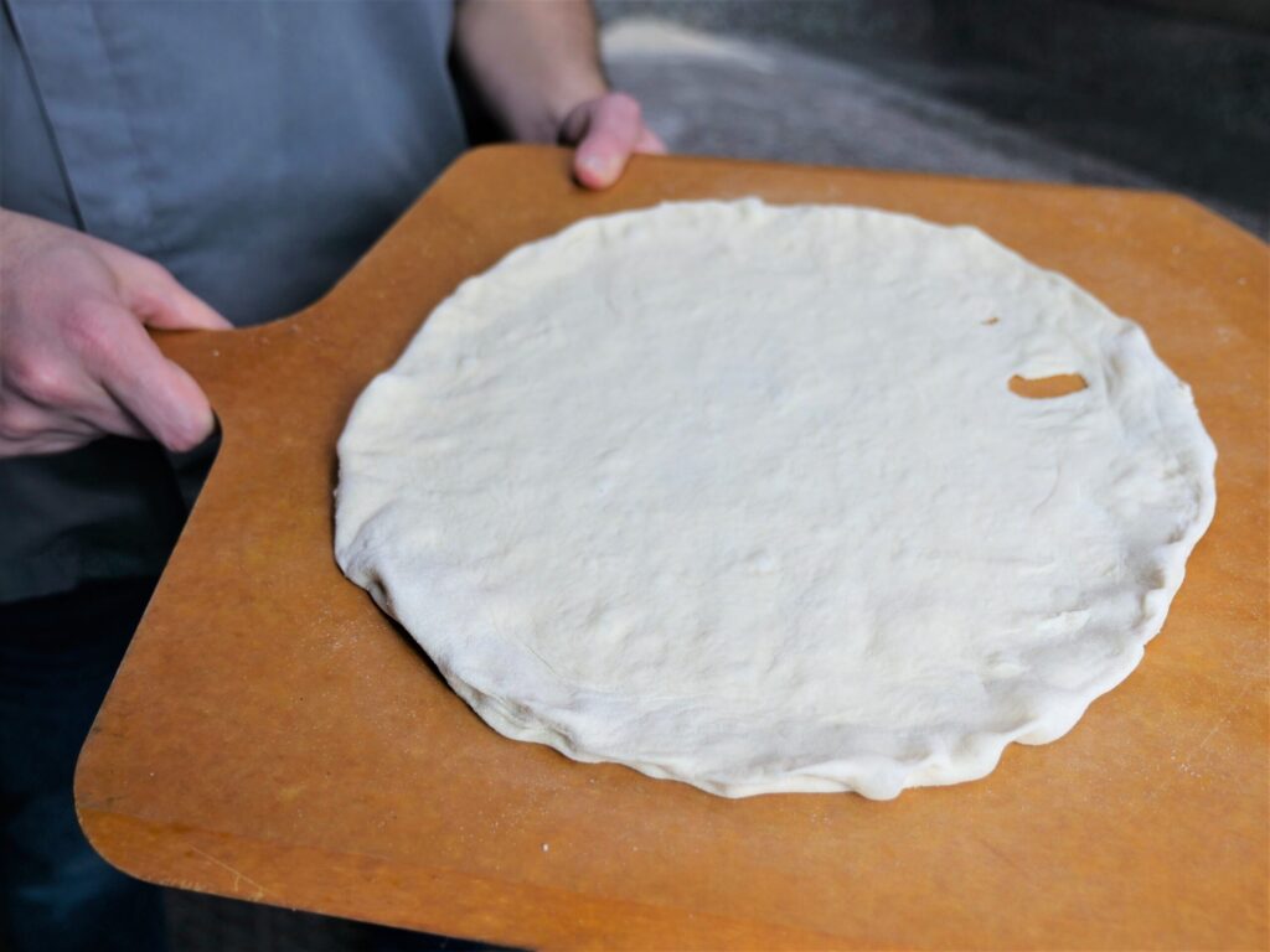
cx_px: 635
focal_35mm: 34
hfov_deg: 54.0
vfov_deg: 41.8
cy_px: 476
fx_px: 1247
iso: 200
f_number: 2.8
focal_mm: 17
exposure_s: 1/80
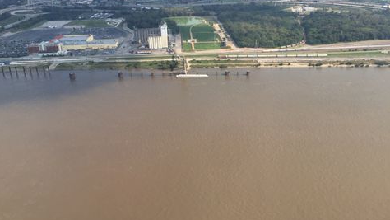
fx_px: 331
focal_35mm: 32
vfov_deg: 36.6
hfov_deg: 61.0
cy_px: 90
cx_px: 194
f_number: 2.2
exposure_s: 1/1464
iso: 32
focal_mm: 4.15
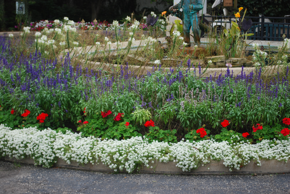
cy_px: 97
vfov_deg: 19.8
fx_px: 556
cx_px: 145
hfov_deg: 29.2
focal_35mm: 69
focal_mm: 46
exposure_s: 1/80
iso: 200
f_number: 5.3
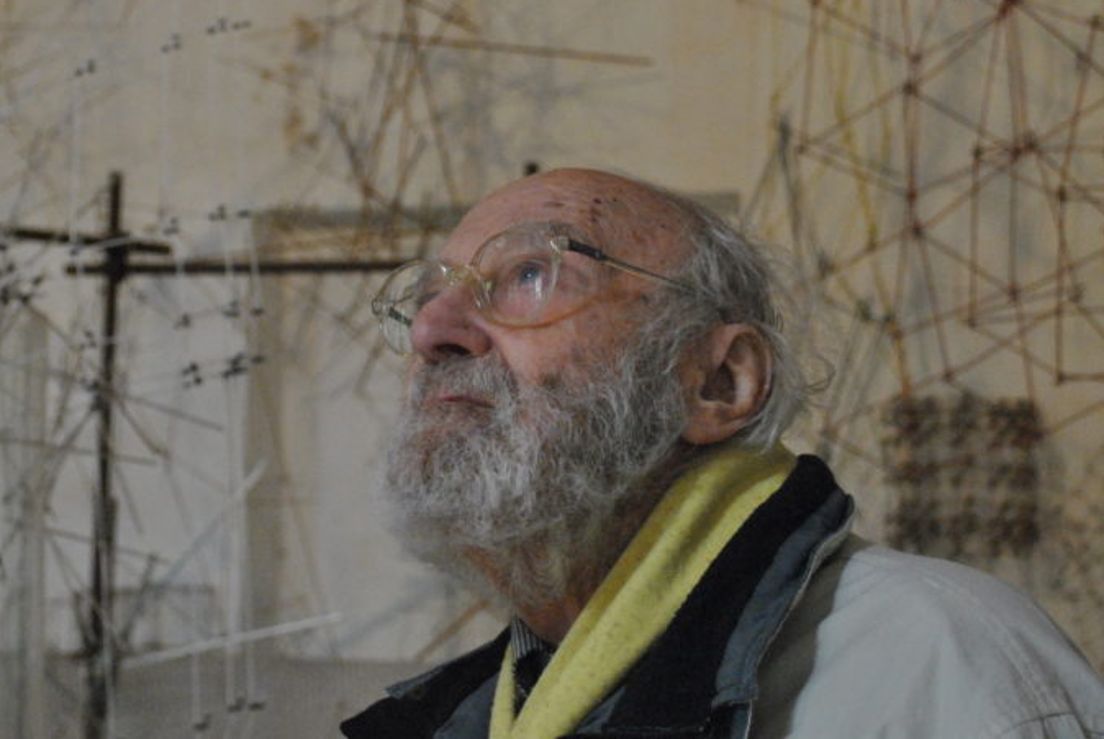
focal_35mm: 82
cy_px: 252
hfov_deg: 24.7
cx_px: 588
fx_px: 2517
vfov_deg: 16.7
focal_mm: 36
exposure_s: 1/30
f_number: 5
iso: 1400
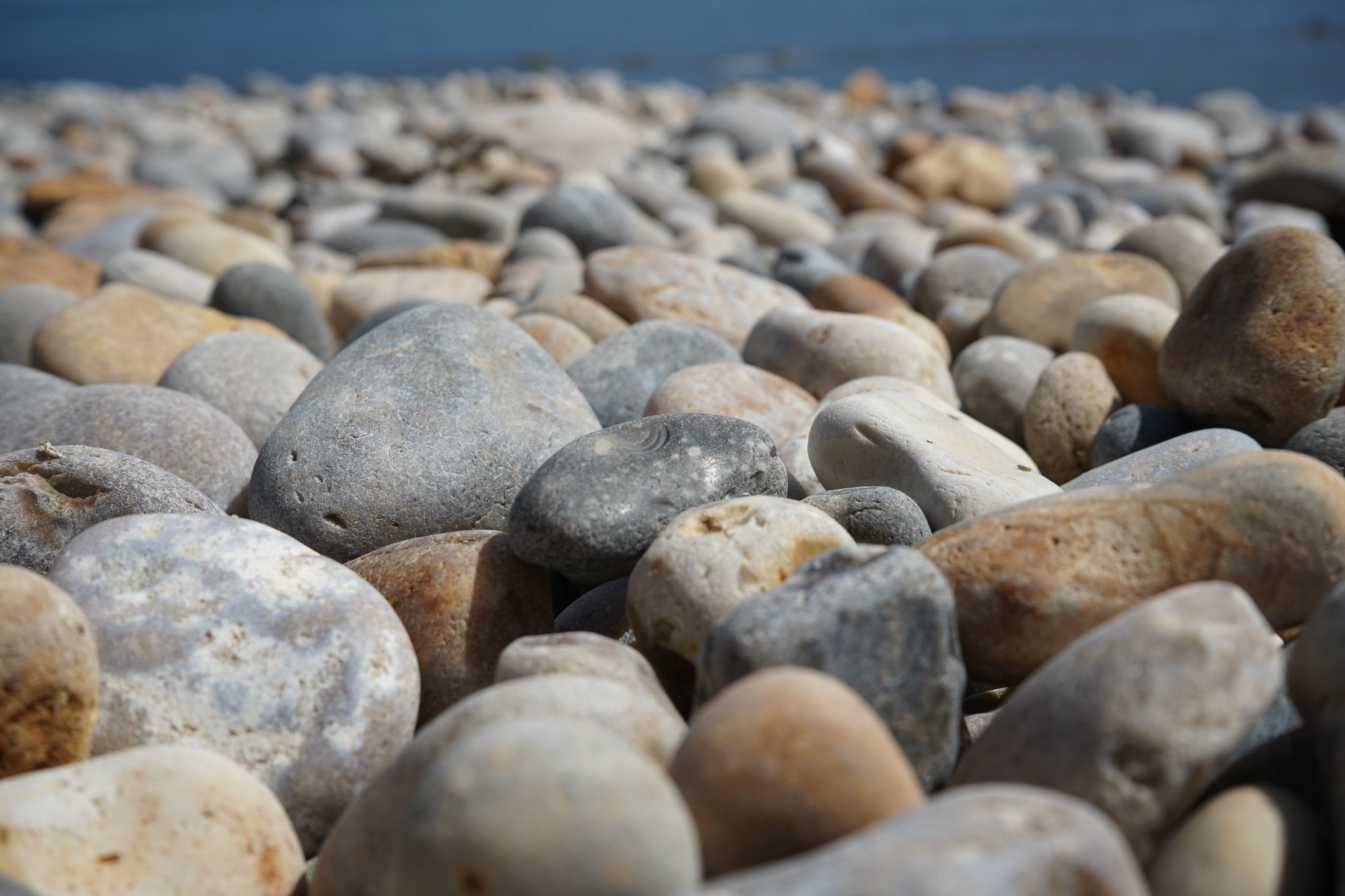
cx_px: 672
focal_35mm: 40
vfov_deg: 33.4
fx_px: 1494
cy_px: 448
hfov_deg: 48.5
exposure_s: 1/250
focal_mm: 40
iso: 100
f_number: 11
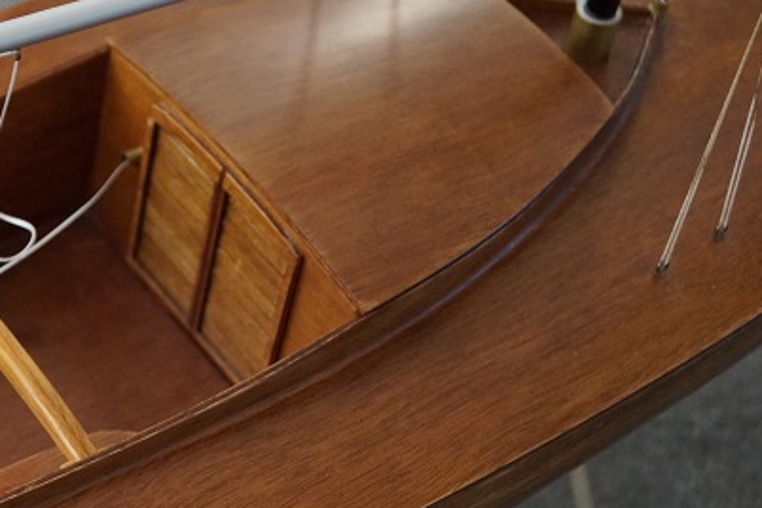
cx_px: -39
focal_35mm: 110
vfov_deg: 12.5
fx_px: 2328
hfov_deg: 18.0
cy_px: 279
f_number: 4.5
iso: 800
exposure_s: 1/160
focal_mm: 30
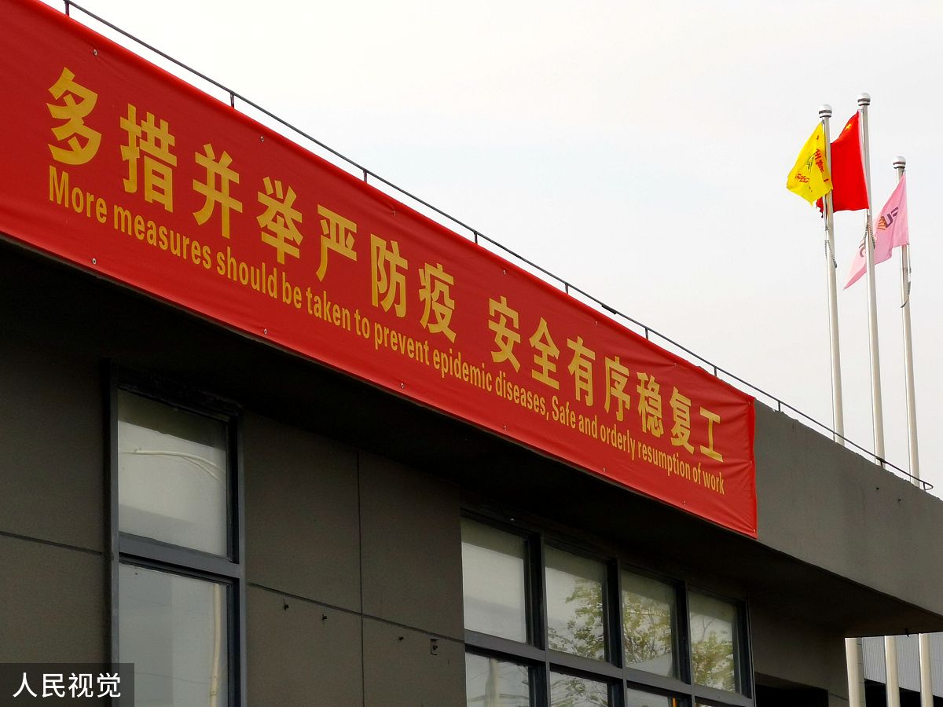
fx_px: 2997
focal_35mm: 110
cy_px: 354
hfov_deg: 17.9
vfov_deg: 13.5
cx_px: 472
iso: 50
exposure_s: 1/801
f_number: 2.4
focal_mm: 7.48
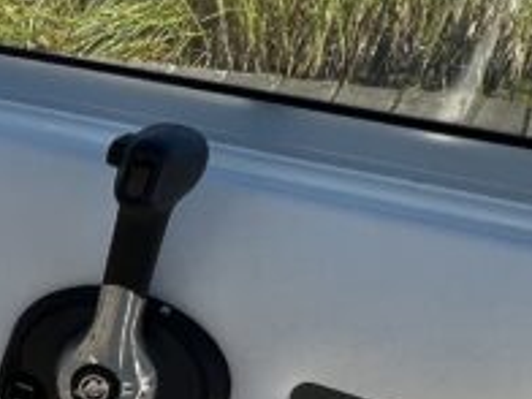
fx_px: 1045
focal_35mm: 68
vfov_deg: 18.7
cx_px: -315
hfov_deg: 22.3
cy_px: 627
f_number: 1.8
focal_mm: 1.57
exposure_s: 1/919
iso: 32
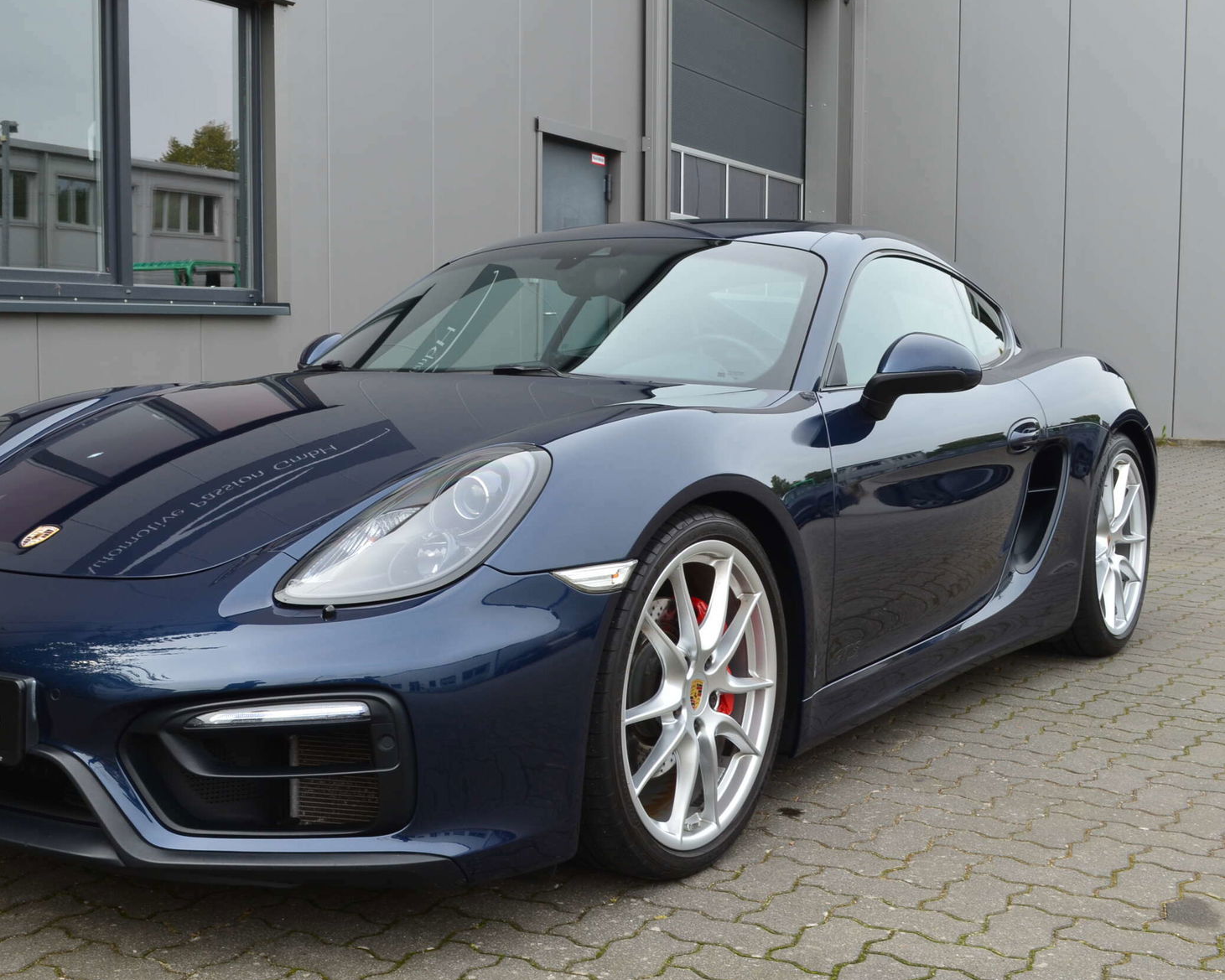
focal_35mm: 45
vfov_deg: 33.4
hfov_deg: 40.9
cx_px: 472
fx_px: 1632
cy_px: 484
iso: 250
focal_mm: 26
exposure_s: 1/60
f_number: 10
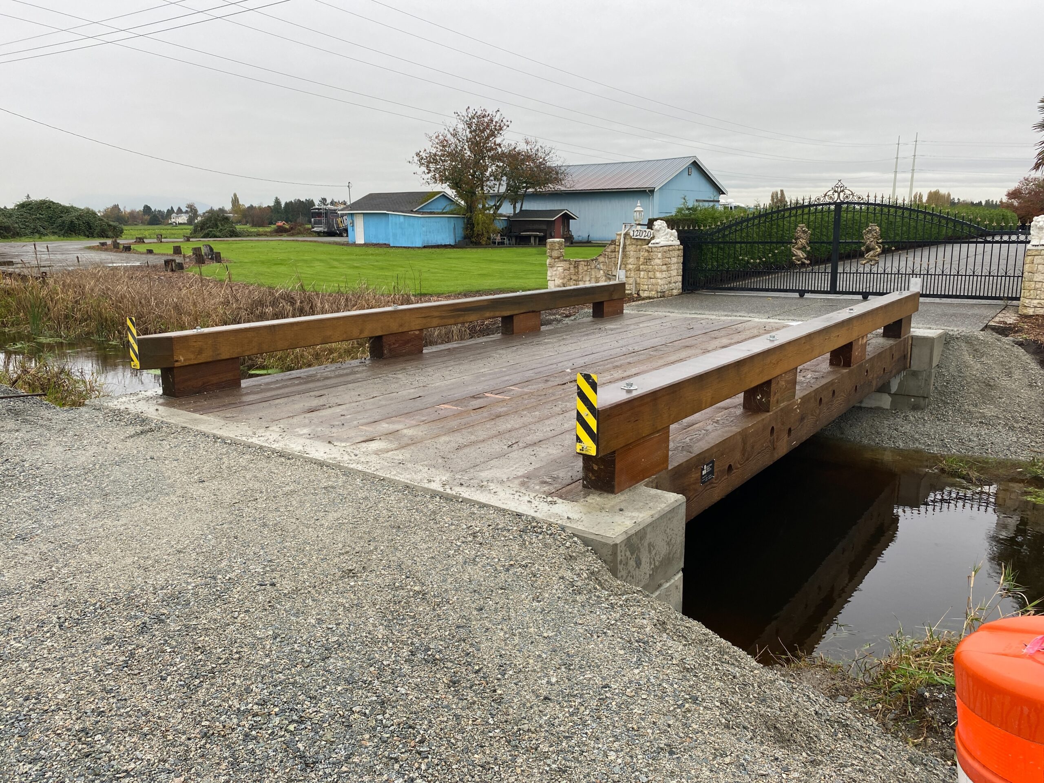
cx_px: 522
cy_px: 392
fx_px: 784
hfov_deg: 67.3
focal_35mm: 26
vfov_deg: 53.1
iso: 32
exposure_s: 1/226
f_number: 1.8
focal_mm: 4.25
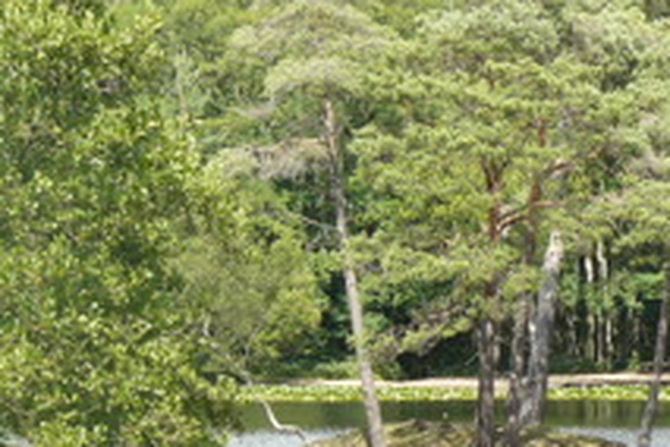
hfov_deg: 9.4
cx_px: 697
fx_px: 4038
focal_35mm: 217
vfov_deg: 6.3
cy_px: 381
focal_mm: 14.3
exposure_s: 1/250
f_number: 4
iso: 100
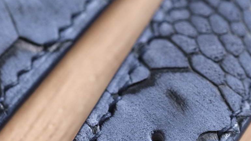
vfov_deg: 5.6
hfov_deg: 9.9
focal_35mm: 217
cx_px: 120
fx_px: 1444
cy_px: 134
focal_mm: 60
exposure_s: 1/80
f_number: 3.6
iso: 160
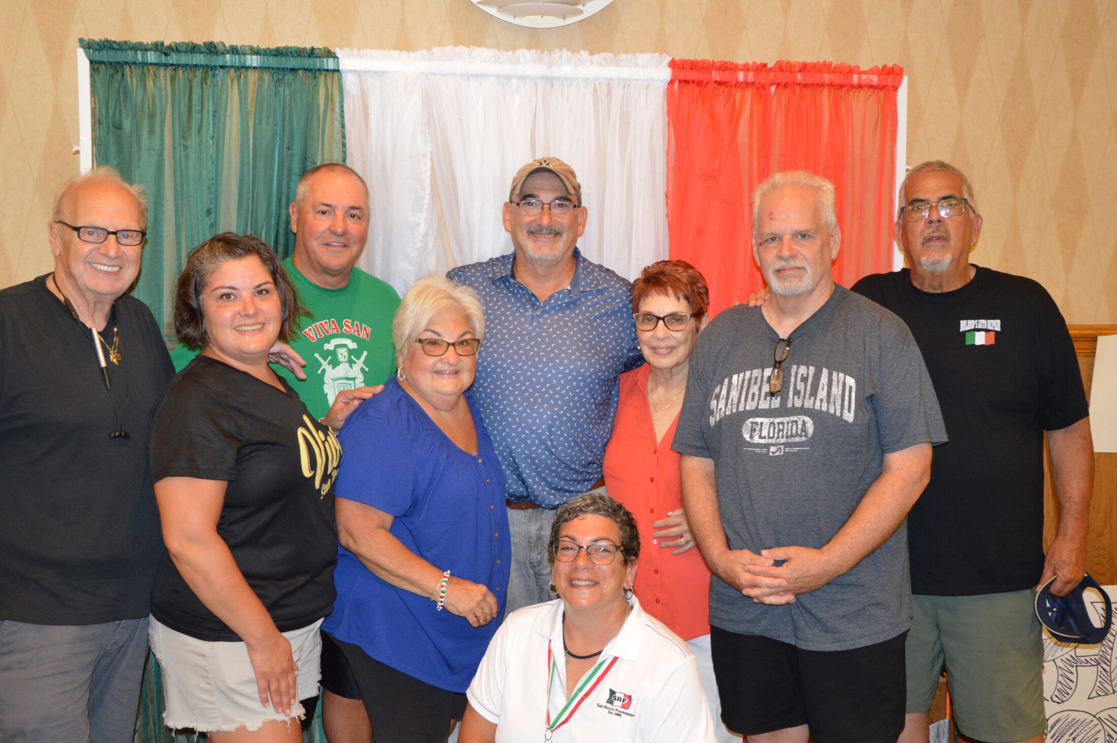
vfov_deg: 31.8
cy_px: 425
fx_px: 1302
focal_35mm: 42
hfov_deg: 46.4
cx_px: 537
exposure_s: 1/60
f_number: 3.8
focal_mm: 24
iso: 900
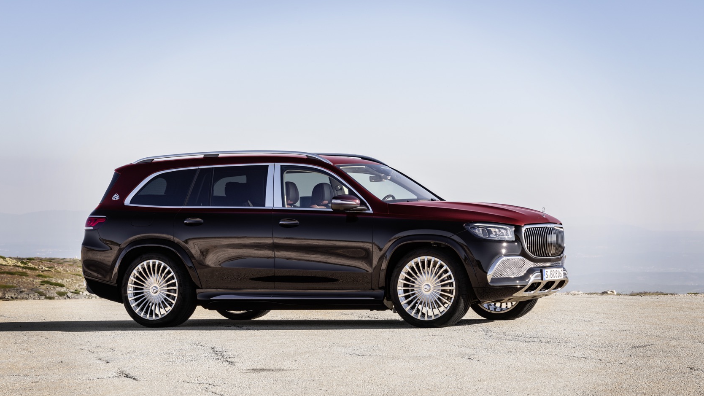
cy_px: 178
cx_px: 352
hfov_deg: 18.5
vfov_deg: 10.4
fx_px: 2166
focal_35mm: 116
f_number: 11
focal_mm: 110
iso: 100
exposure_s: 1/100
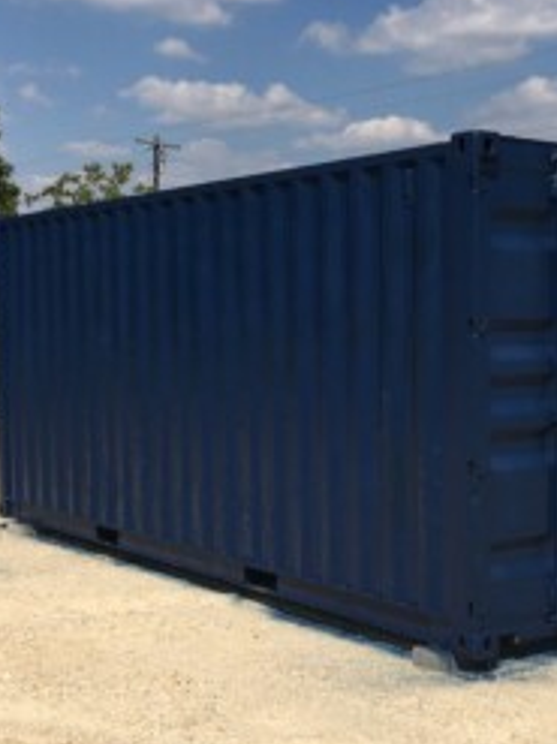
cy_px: 405
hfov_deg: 25.1
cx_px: 349
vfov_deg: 33.2
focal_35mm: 58
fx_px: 1245
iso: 25
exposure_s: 1/2331
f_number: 2.2
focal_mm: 4.15
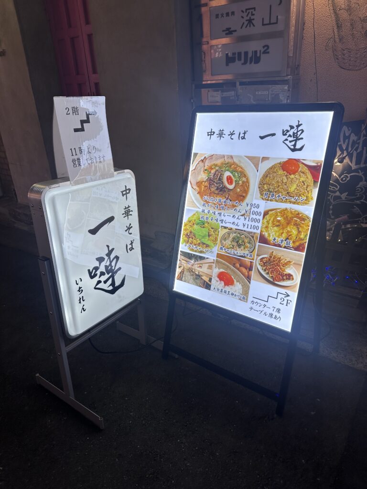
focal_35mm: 24
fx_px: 339
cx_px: 184
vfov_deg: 71.6
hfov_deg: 56.8
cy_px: 244
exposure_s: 1/121
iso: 50
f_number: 1.78
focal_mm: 6.86
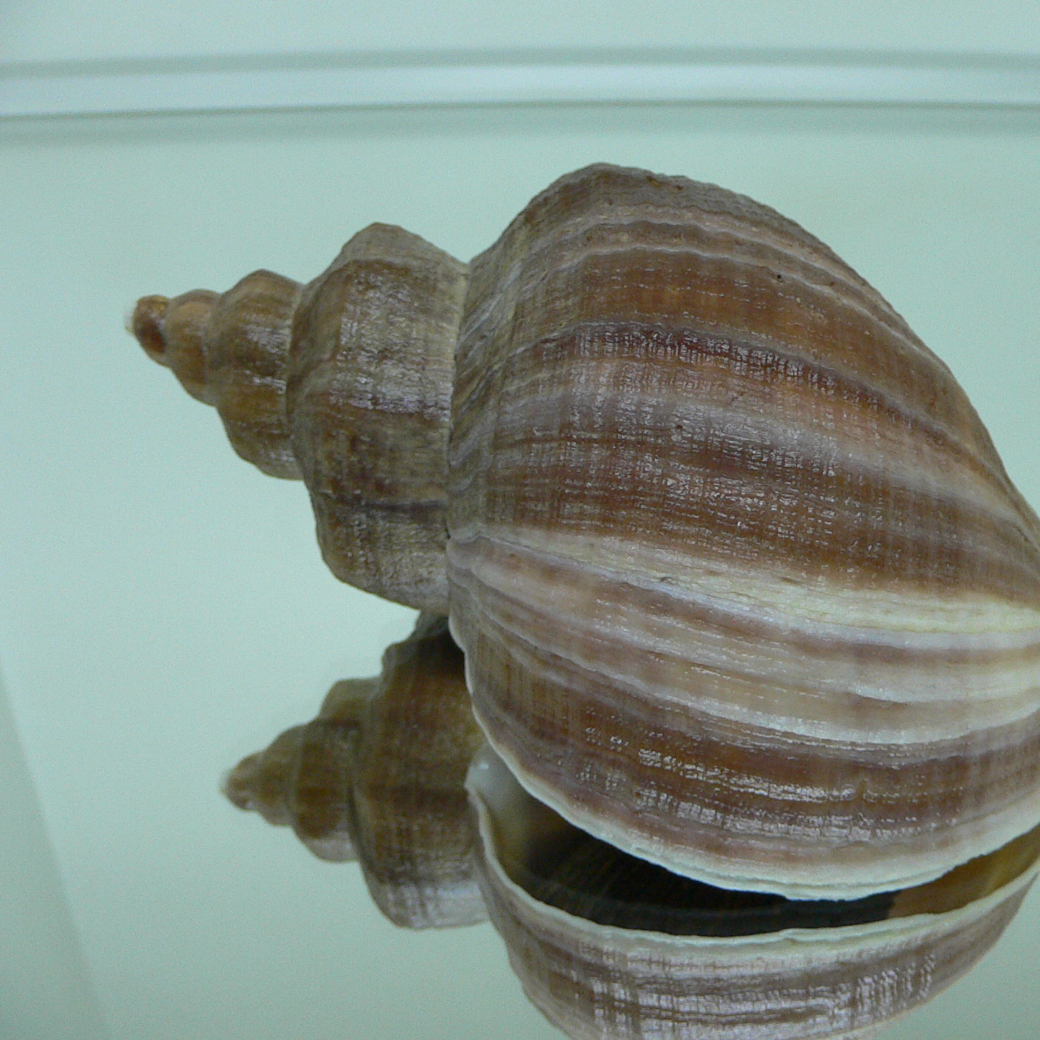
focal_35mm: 43
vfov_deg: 39.2
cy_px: 515
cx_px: 653
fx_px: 1462
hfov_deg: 38.9
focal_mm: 4.6
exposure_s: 1/60
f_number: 2.8
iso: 150
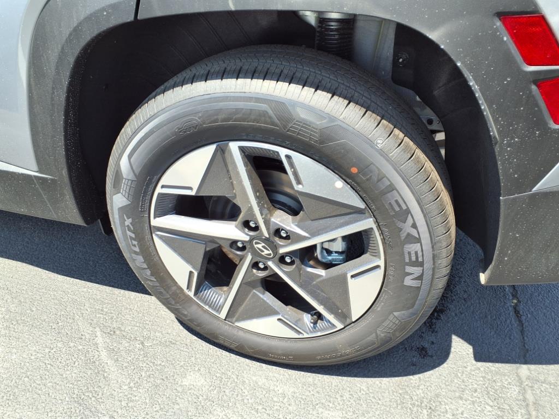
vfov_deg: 51.4
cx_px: 280
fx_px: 436
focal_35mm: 27
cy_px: 210
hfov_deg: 65.3
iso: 40
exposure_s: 1/357
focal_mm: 3.58
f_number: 1.9
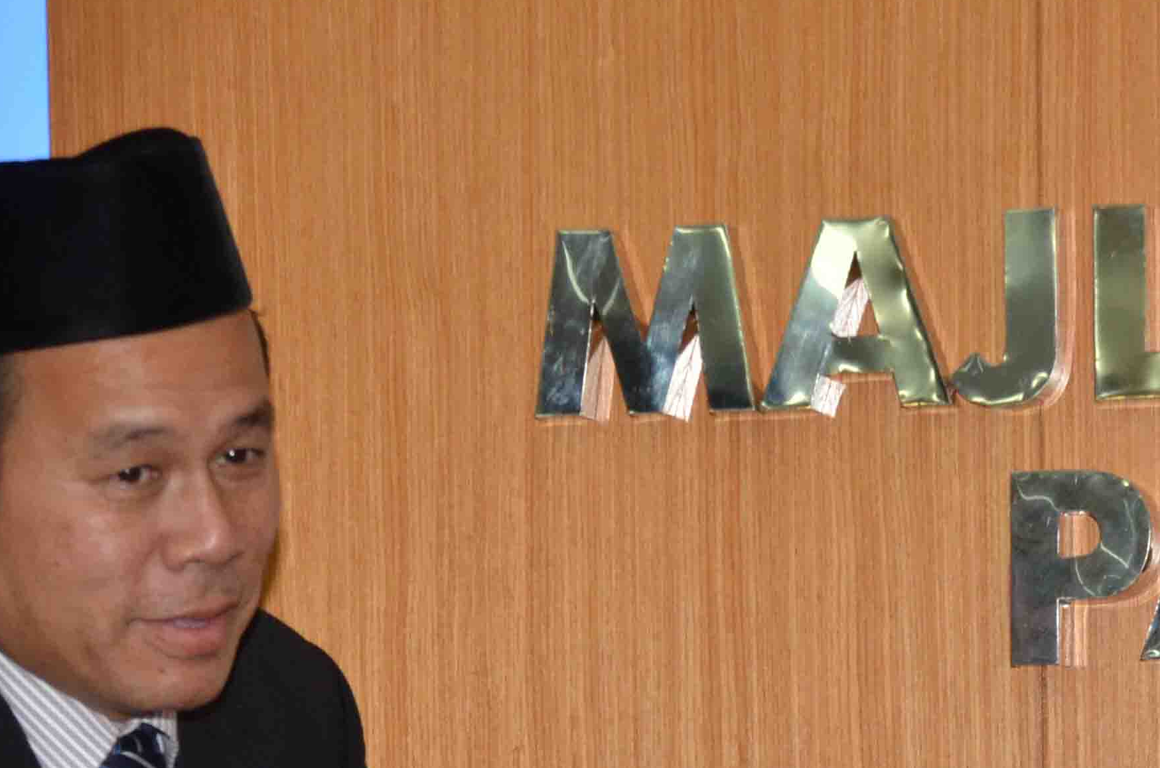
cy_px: 925
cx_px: 895
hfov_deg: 10.1
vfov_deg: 6.7
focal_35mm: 203
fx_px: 6528
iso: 800
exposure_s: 1/60
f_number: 4.8
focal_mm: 48
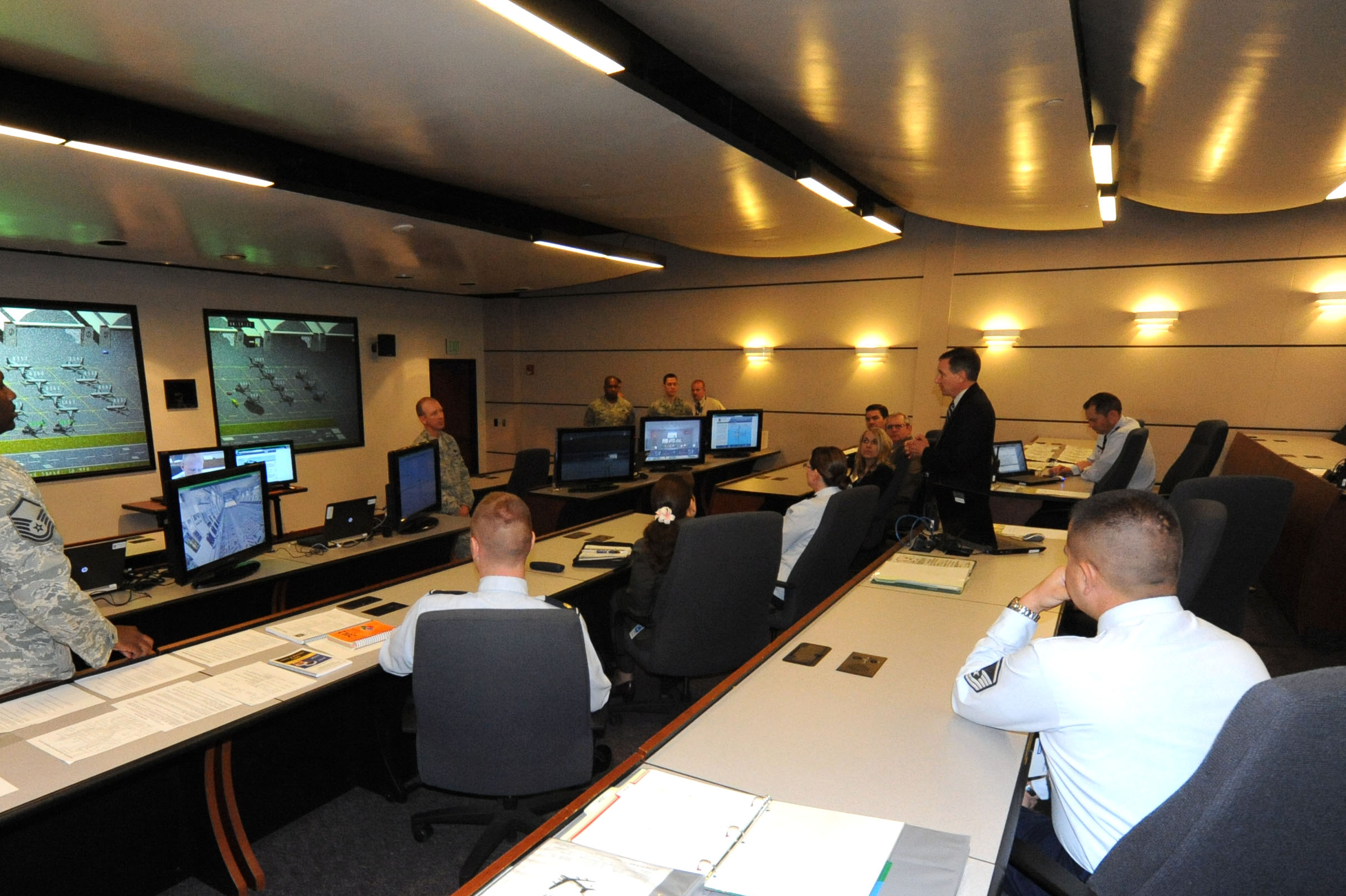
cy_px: 552
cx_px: 567
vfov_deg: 58.8
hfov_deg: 80.7
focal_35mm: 21
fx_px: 785
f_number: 7.1
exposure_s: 1/125
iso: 3200
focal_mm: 12
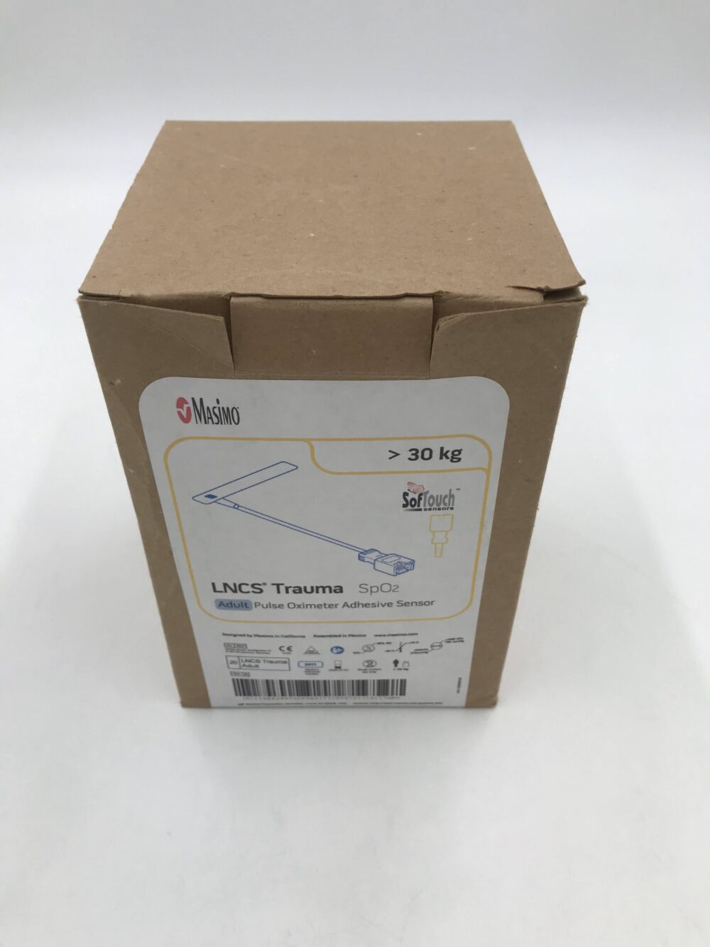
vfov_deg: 63.4
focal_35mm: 28
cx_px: 355
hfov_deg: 49.8
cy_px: 474
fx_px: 766
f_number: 1.8
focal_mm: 3.99
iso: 32
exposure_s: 1/120
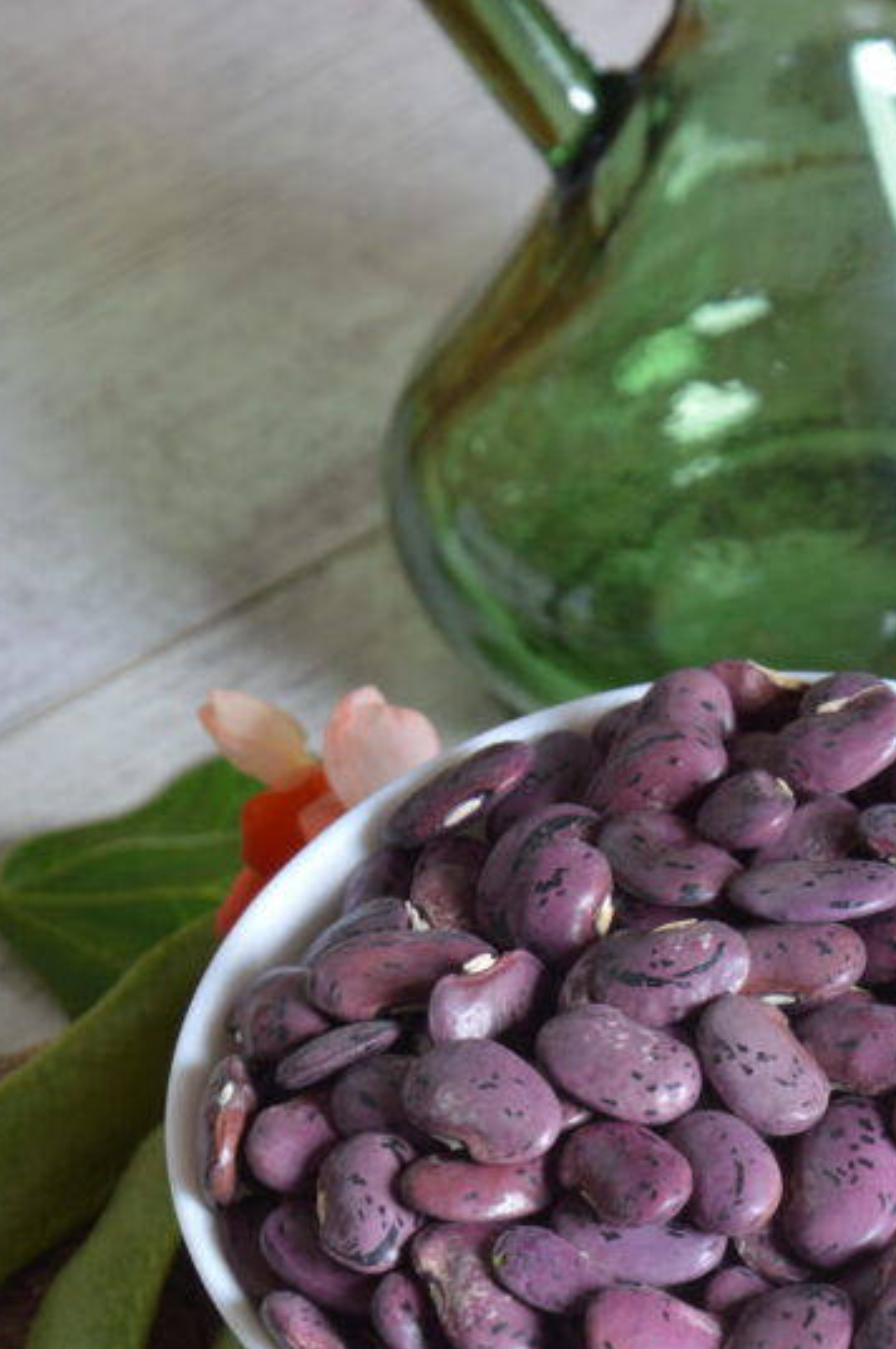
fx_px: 8045
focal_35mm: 215
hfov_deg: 6.4
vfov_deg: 9.6
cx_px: 701
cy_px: 1097
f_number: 9
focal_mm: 75
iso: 400
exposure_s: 1/160
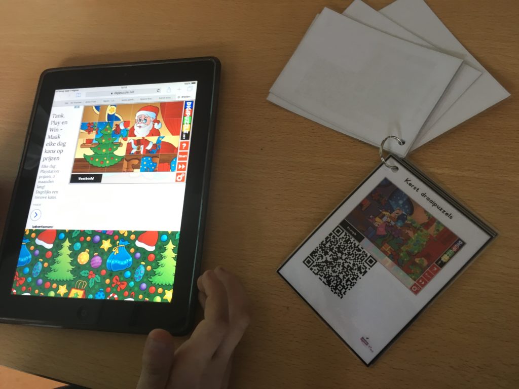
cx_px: 260
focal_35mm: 29
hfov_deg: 61.7
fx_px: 435
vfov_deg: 48.2
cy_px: 194
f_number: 2.2
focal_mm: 4.15
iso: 100
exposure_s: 1/33
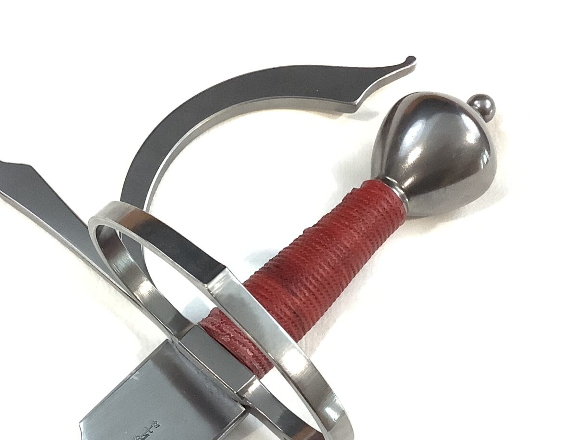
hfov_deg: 36.7
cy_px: 330
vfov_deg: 27.6
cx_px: 239
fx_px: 880
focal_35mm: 52
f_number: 2.4
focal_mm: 3.3
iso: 200
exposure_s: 1/60
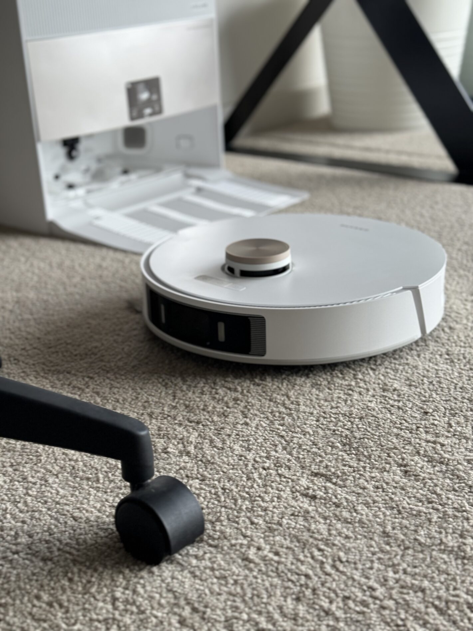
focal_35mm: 48
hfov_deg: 30.3
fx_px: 875
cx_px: 236
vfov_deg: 39.7
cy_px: 316
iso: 64
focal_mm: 6.86
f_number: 1.78
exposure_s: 1/235
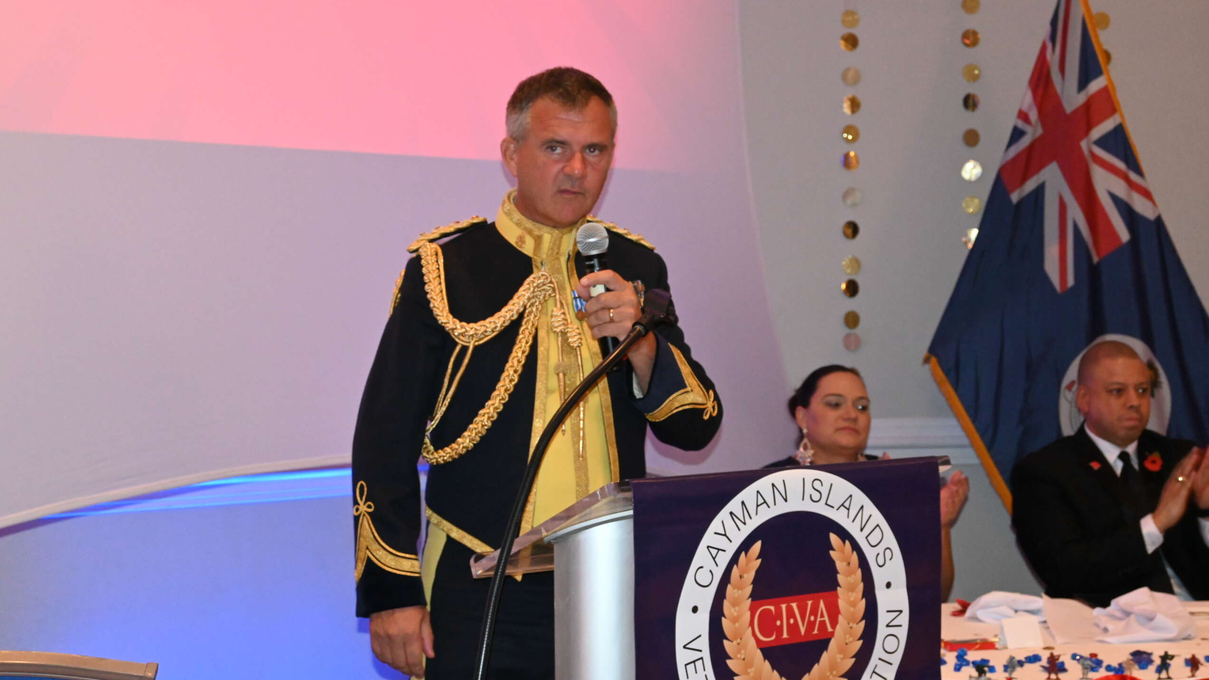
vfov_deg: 20.0
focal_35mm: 60
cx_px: 604
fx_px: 1923
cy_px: 309
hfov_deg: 34.9
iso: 3600
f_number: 5.6
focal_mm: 38
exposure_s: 1/60
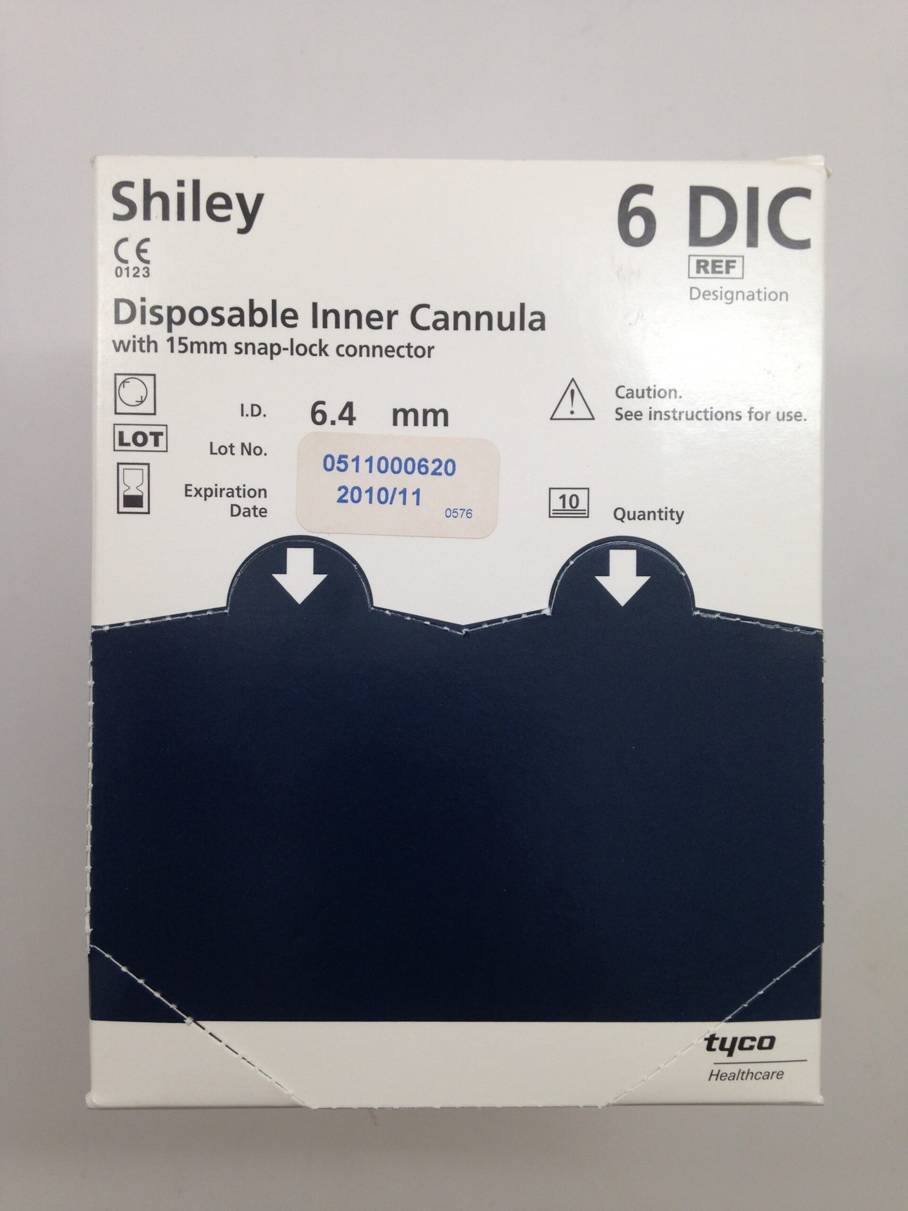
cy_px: 606
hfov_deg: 42.9
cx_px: 454
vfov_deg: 55.4
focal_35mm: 33
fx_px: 1154
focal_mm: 4.12
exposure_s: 1/60
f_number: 2.4
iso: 50
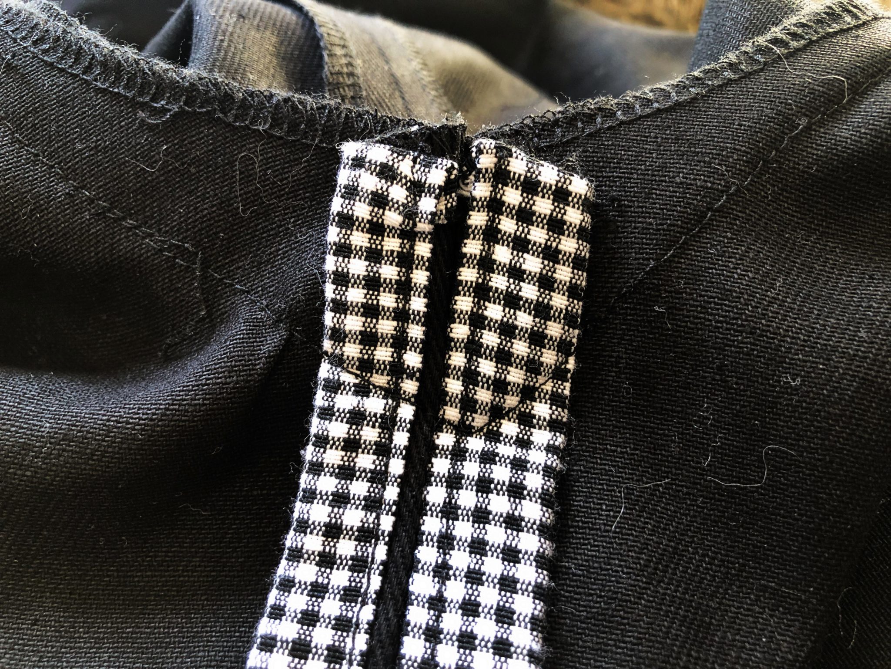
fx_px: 721
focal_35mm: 28
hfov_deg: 63.4
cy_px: 334
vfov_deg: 49.7
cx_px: 446
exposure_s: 1/17
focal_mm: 3.99
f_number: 1.8
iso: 64
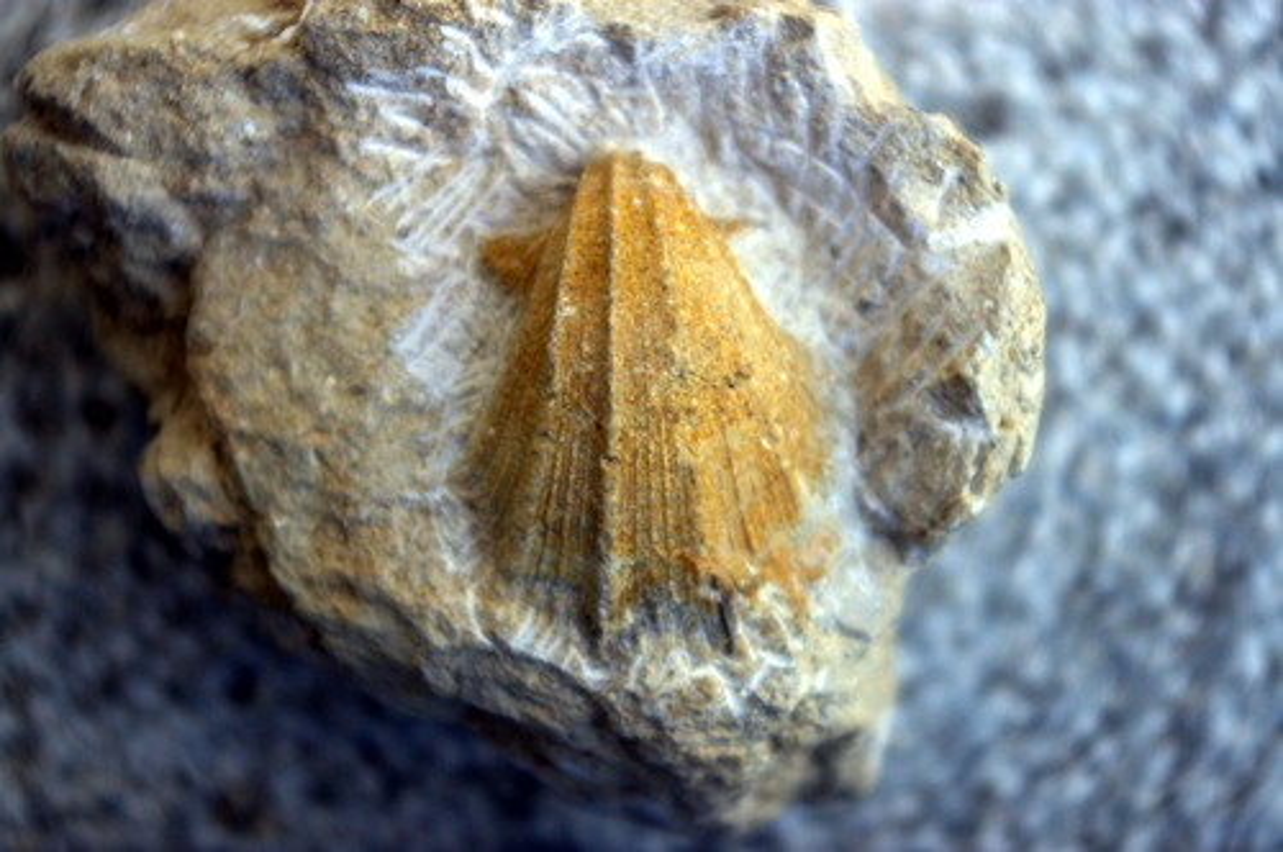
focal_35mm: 82
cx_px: 642
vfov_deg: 16.5
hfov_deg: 24.6
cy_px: 426
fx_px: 2936
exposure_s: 1/90
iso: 200
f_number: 6.7
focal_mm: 55
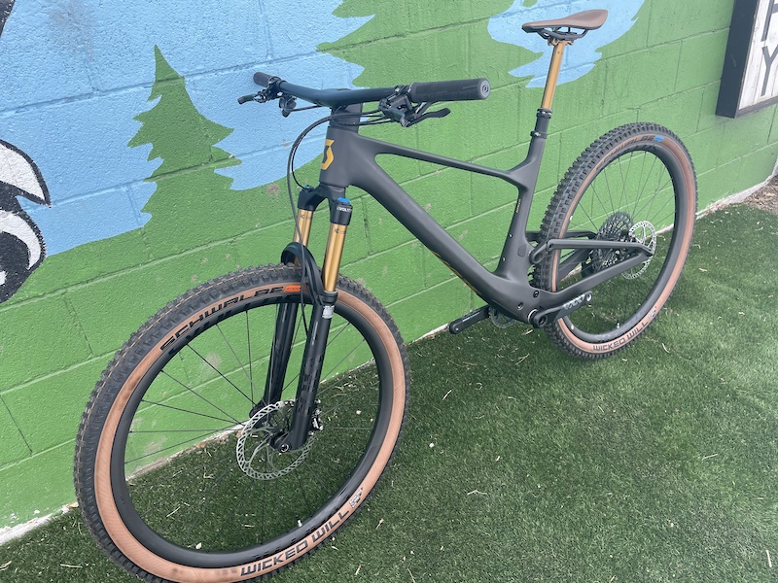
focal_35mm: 26
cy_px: 292
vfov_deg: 53.1
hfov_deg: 67.3
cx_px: 389
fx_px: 584
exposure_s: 1/744
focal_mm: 4.2
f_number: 1.6
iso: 32
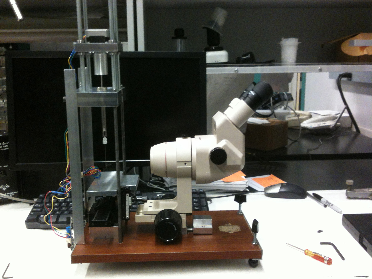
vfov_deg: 40.7
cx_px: 186
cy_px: 140
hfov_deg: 52.6
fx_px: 376
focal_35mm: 35
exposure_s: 1/15
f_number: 2.8
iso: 125
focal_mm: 3.85
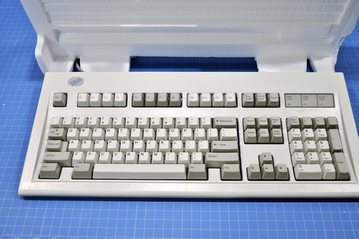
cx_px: 180
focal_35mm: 38
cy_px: 120
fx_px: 374
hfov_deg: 51.3
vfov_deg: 35.4
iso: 400
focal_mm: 25
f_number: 4
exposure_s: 1/40
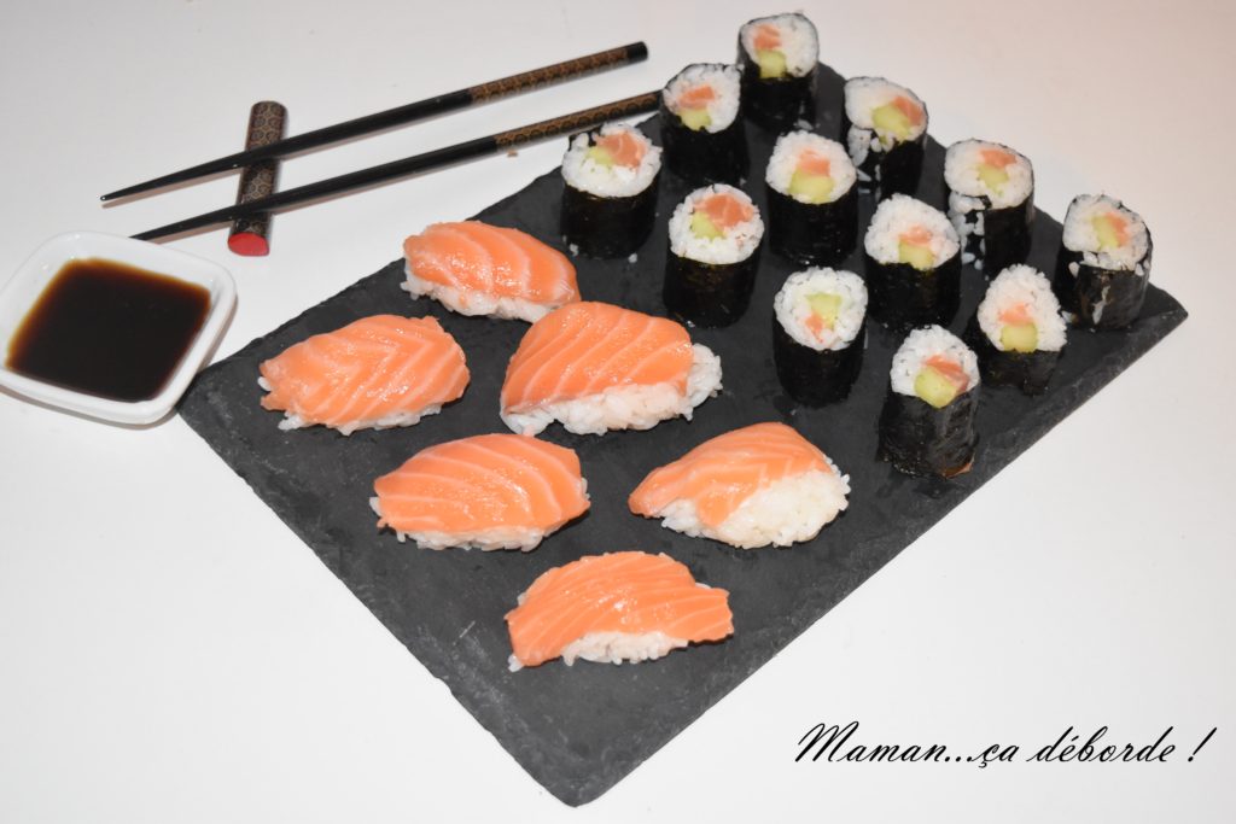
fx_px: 1751
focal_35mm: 51
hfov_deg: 38.9
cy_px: 412
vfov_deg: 26.5
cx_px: 618
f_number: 4.5
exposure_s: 1/60
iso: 2500
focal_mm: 34
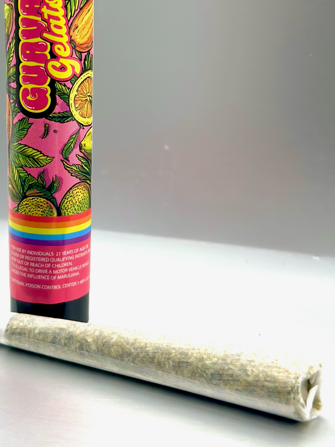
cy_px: 105
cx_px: 103
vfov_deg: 23.6
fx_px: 1058
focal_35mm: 82
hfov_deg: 17.9
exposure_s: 1/623
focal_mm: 6.86
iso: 80
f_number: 1.78
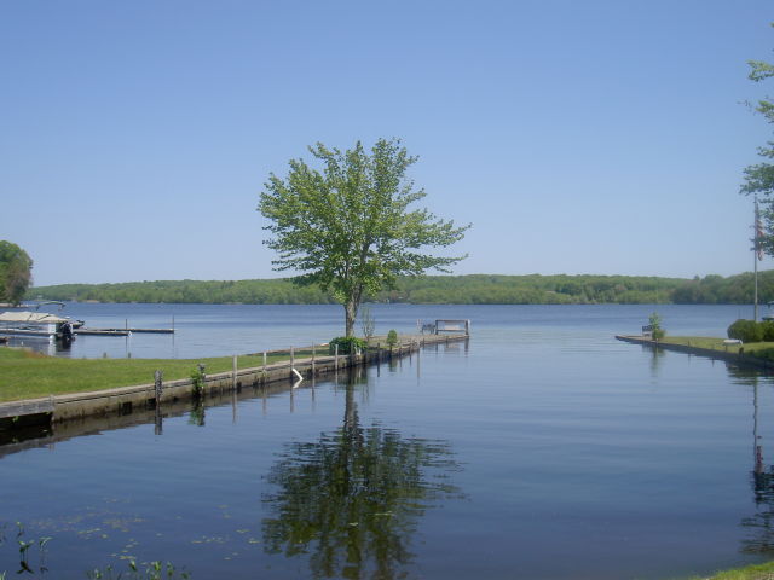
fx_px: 872
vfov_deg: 36.8
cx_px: 387
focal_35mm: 39
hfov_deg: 47.9
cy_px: 290
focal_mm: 8
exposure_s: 1/400
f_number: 4.7
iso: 100
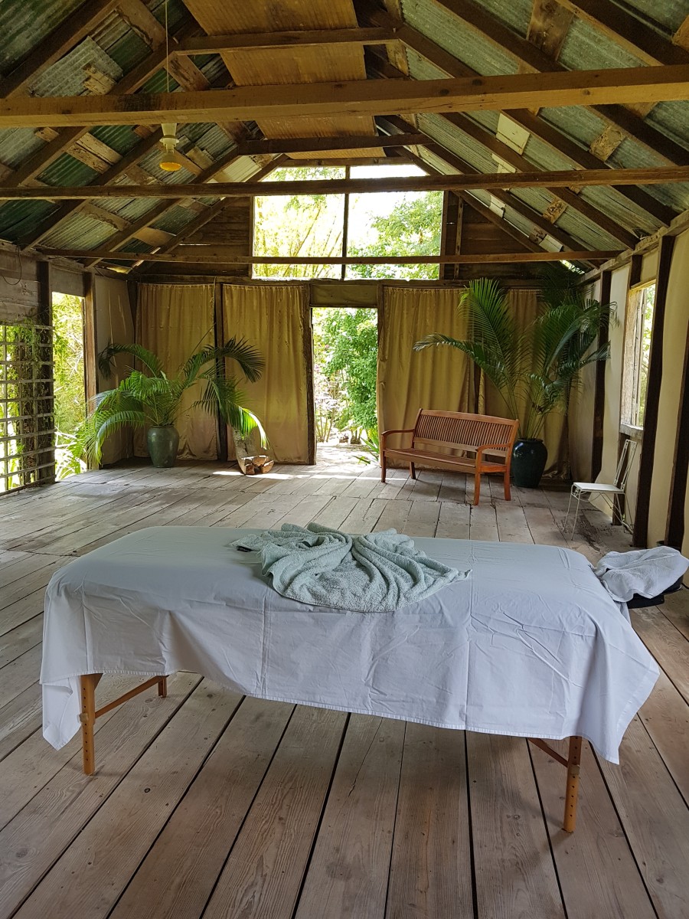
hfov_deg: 53.1
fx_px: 690
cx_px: 344
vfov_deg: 67.3
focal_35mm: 26
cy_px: 460
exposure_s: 1/104
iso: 40
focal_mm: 4.2
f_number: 1.7
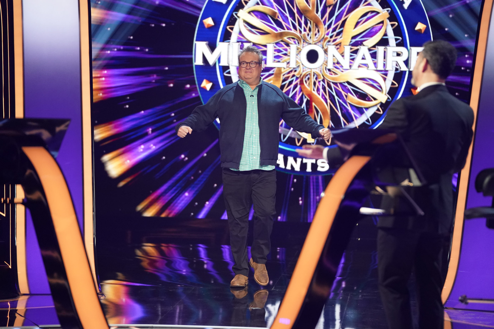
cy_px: 164
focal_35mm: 136
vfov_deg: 10.1
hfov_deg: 15.1
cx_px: 247
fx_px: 1866
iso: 5000
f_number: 2.8
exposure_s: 1/250
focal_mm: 136
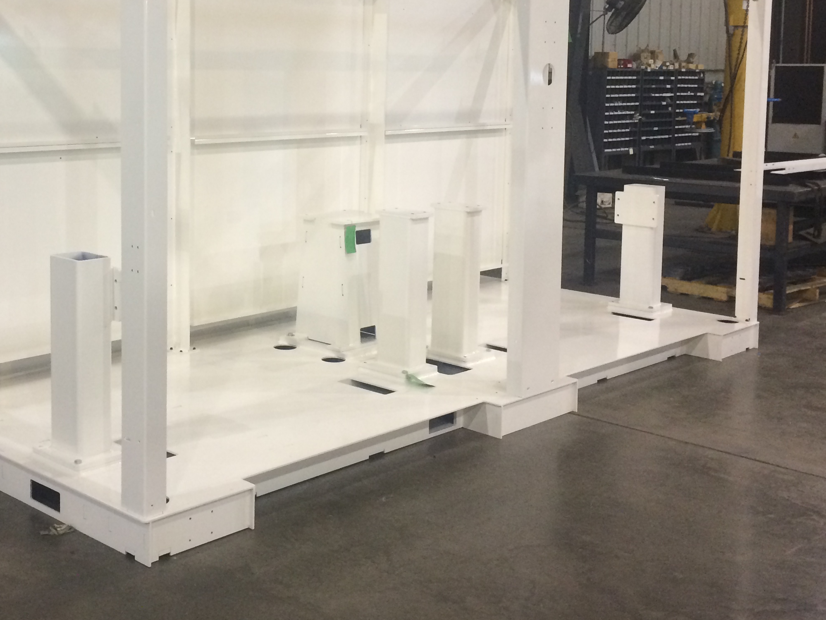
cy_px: 165
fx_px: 1169
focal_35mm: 49
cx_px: 260
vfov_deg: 29.3
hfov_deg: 38.4
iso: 160
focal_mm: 4.12
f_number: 2.2
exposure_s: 1/30
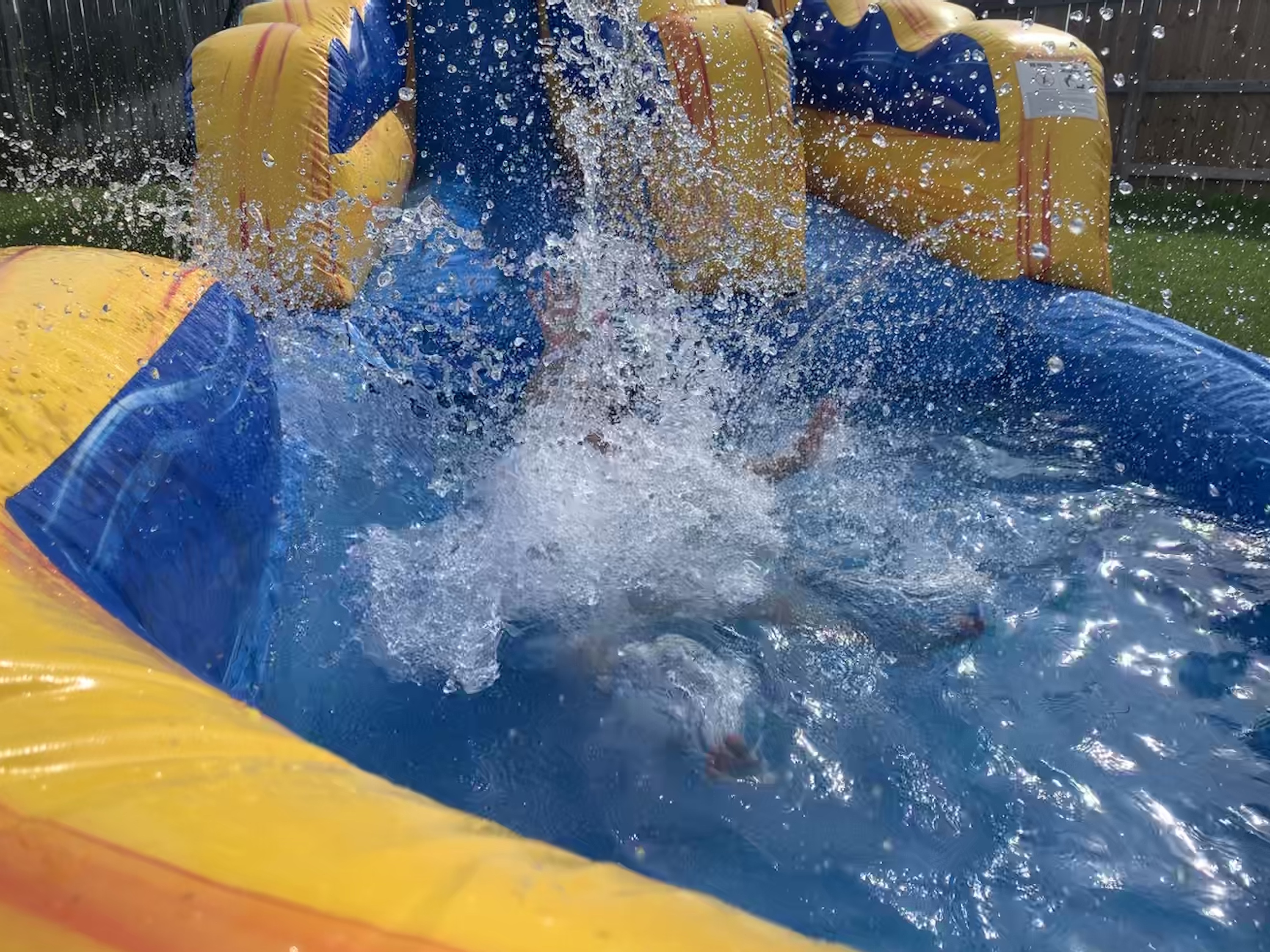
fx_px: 954
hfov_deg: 67.3
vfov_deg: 53.1
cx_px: 635
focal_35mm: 26
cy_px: 476
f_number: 1.8
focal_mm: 4.25
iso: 25
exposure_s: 1/3401
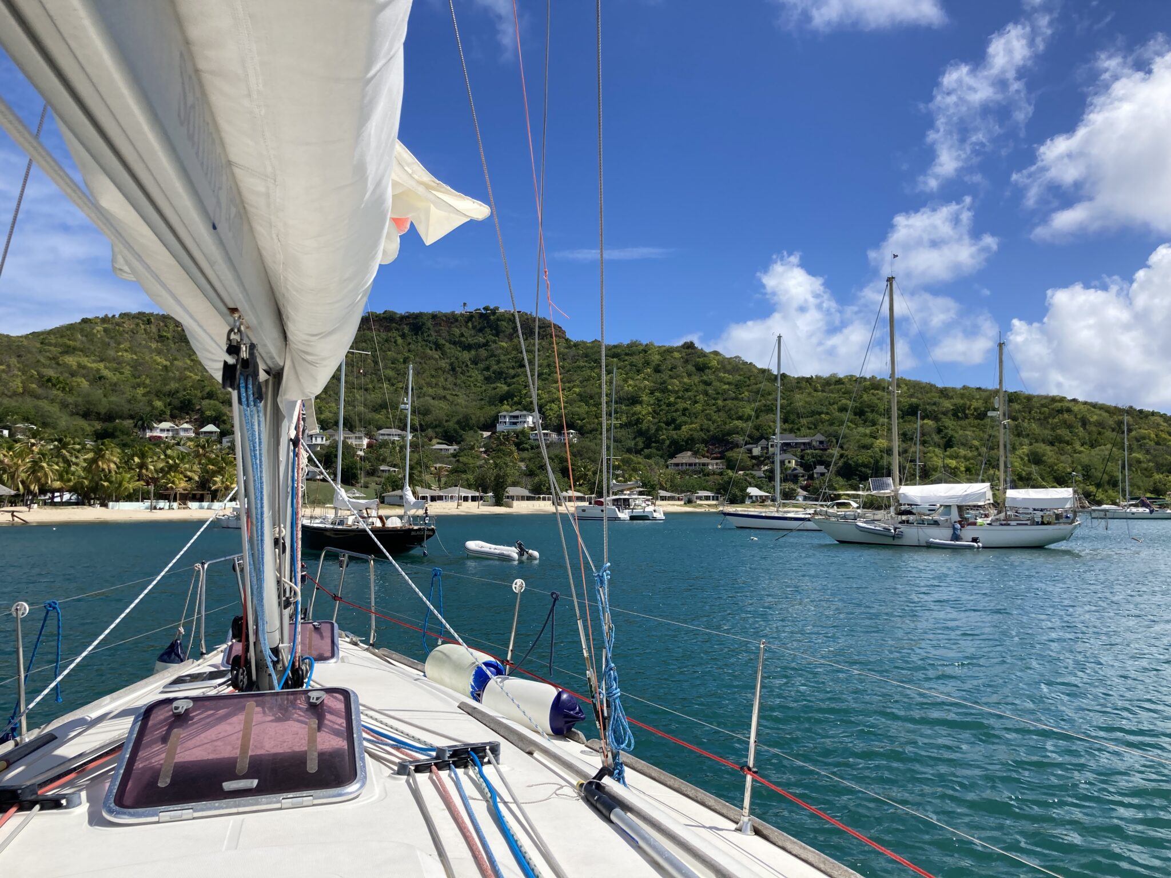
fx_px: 947
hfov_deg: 63.4
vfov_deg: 49.7
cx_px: 586
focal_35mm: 28
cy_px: 439
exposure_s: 1/3003
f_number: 1.8
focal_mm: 3.99
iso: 20
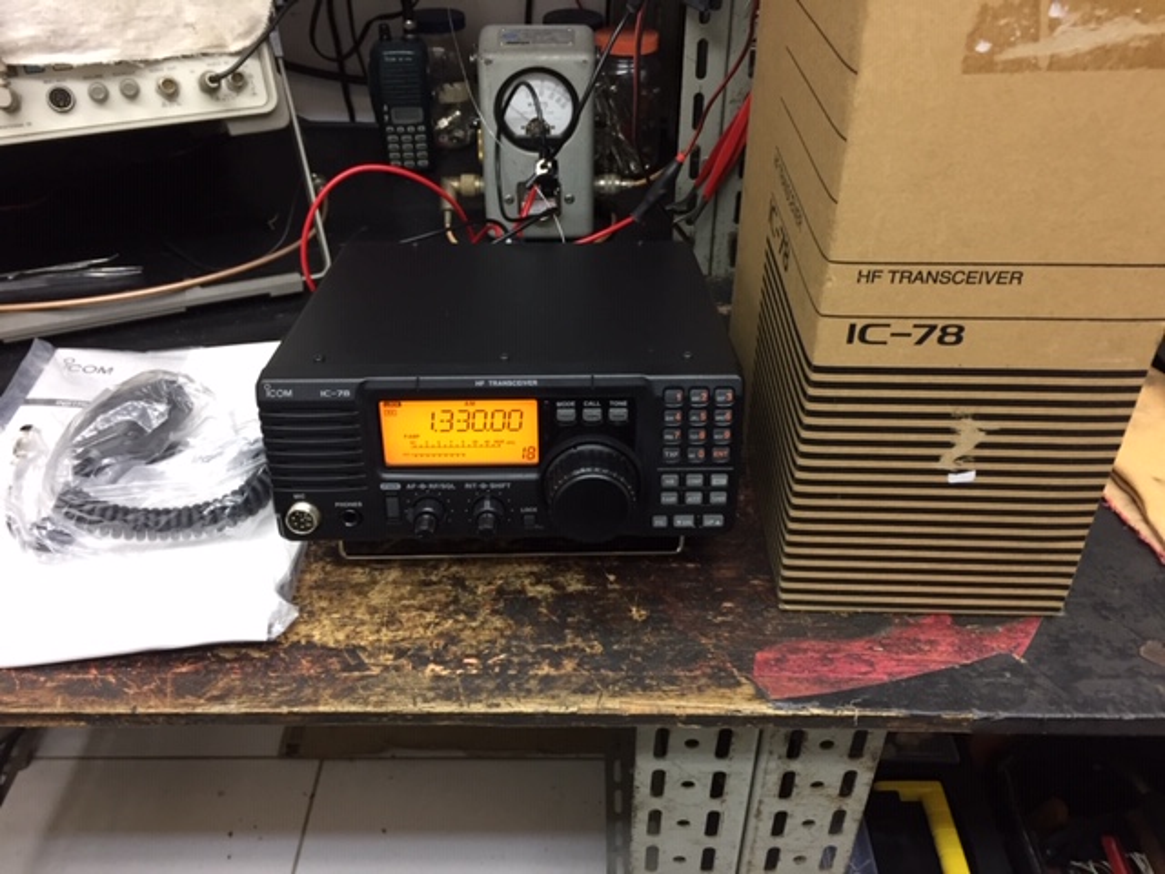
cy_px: 437
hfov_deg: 61.7
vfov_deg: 48.2
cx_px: 582
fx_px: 976
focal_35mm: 29
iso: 100
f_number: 2.2
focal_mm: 4.15
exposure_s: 1/30
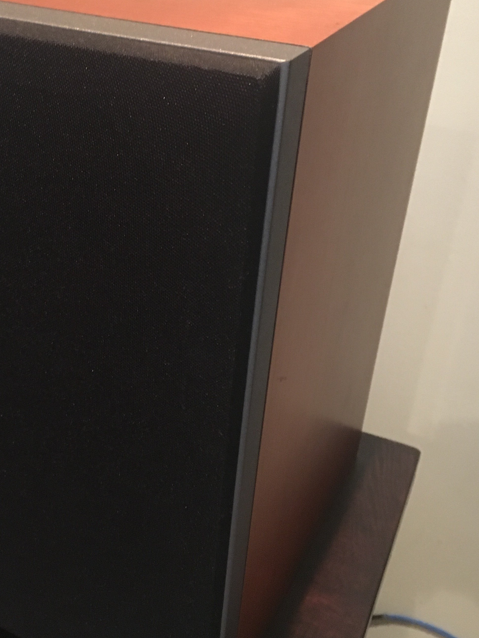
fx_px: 830
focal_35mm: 45
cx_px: 136
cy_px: 313
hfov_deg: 31.8
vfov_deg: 42.1
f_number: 2.2
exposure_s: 1/17
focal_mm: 4.15
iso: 400
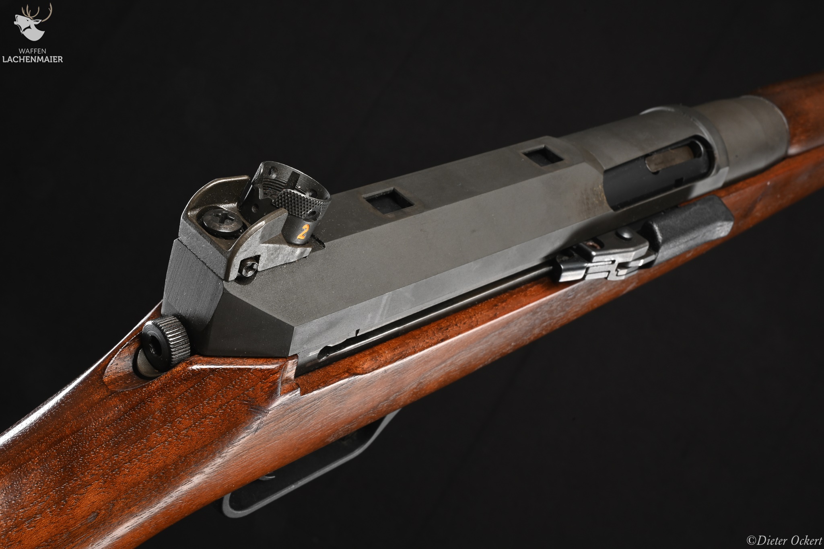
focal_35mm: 49
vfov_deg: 27.5
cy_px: 274
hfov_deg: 40.3
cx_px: 412
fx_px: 1121
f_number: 22
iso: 400
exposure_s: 1/60
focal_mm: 49
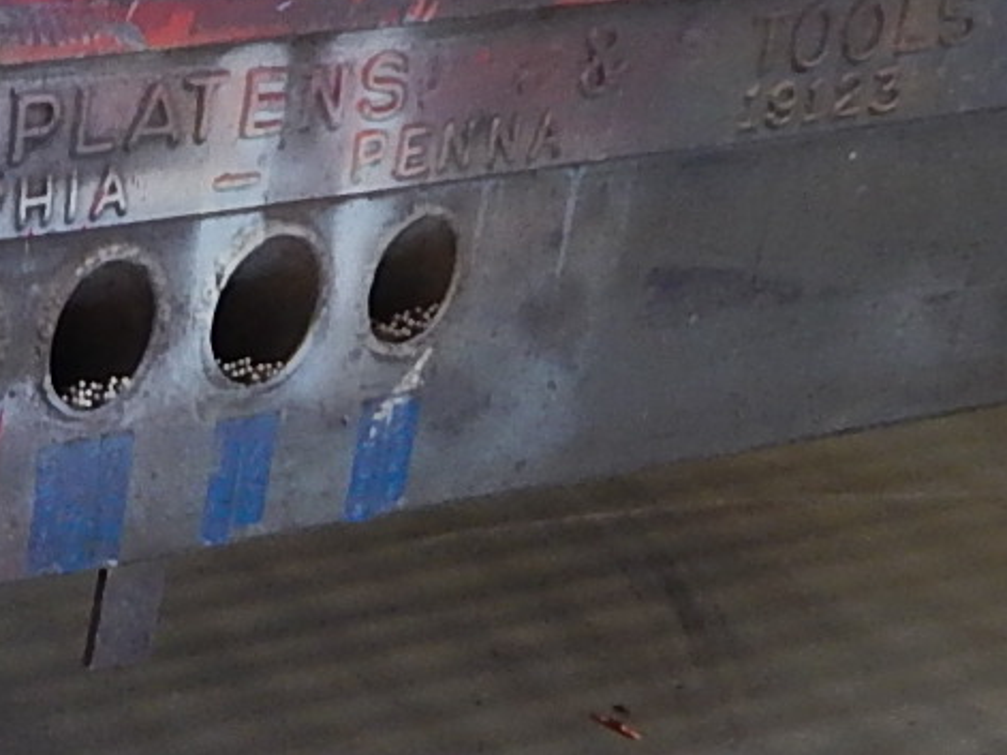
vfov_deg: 13.2
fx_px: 3228
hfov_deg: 16.7
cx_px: -293
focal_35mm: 111
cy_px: 680
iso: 200
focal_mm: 4
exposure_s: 1/15
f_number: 3
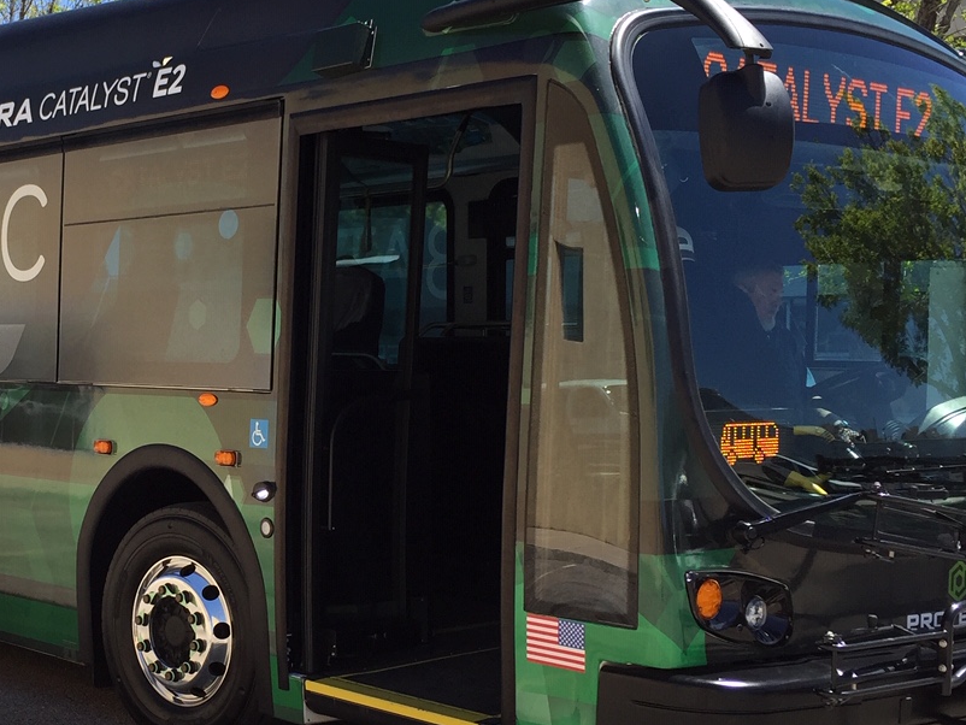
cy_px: 461
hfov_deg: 31.8
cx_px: 185
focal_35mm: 59
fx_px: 1647
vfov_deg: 24.7
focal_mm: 4.15
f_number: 2.2
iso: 32
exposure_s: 1/860
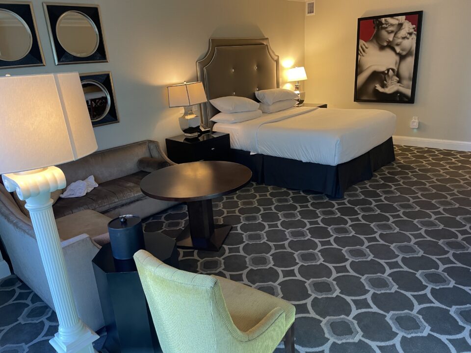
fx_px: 354
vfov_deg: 53.1
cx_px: 236
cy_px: 176
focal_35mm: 26
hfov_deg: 67.3
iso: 160
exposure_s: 1/60
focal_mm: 4.2
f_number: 1.6
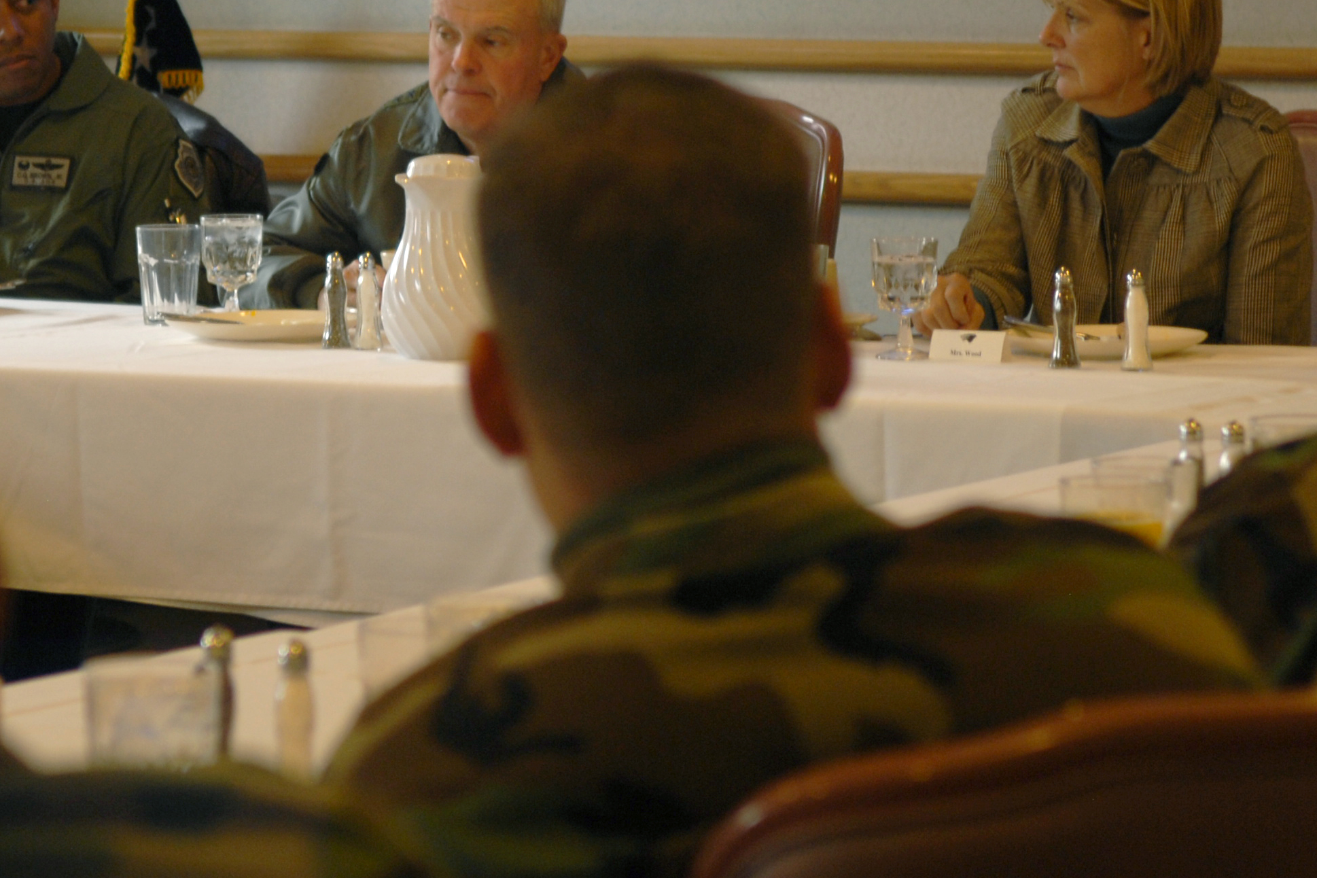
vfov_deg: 8.3
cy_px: 39
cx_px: 543
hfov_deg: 12.4
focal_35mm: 165
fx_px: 6036
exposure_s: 1/20
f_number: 2.8
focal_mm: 55
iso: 200
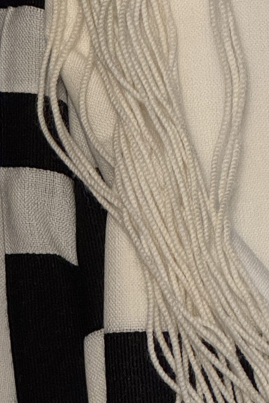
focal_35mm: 250
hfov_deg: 5.4
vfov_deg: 8.2
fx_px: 2803
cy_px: 202
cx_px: 407
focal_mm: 9
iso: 320
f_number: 2.8
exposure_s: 1/60
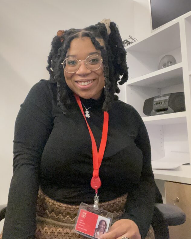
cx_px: 87
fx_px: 269
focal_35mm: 38
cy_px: 91
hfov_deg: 39.1
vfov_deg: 47.5
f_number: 2.2
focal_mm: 2.71
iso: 640
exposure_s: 1/17
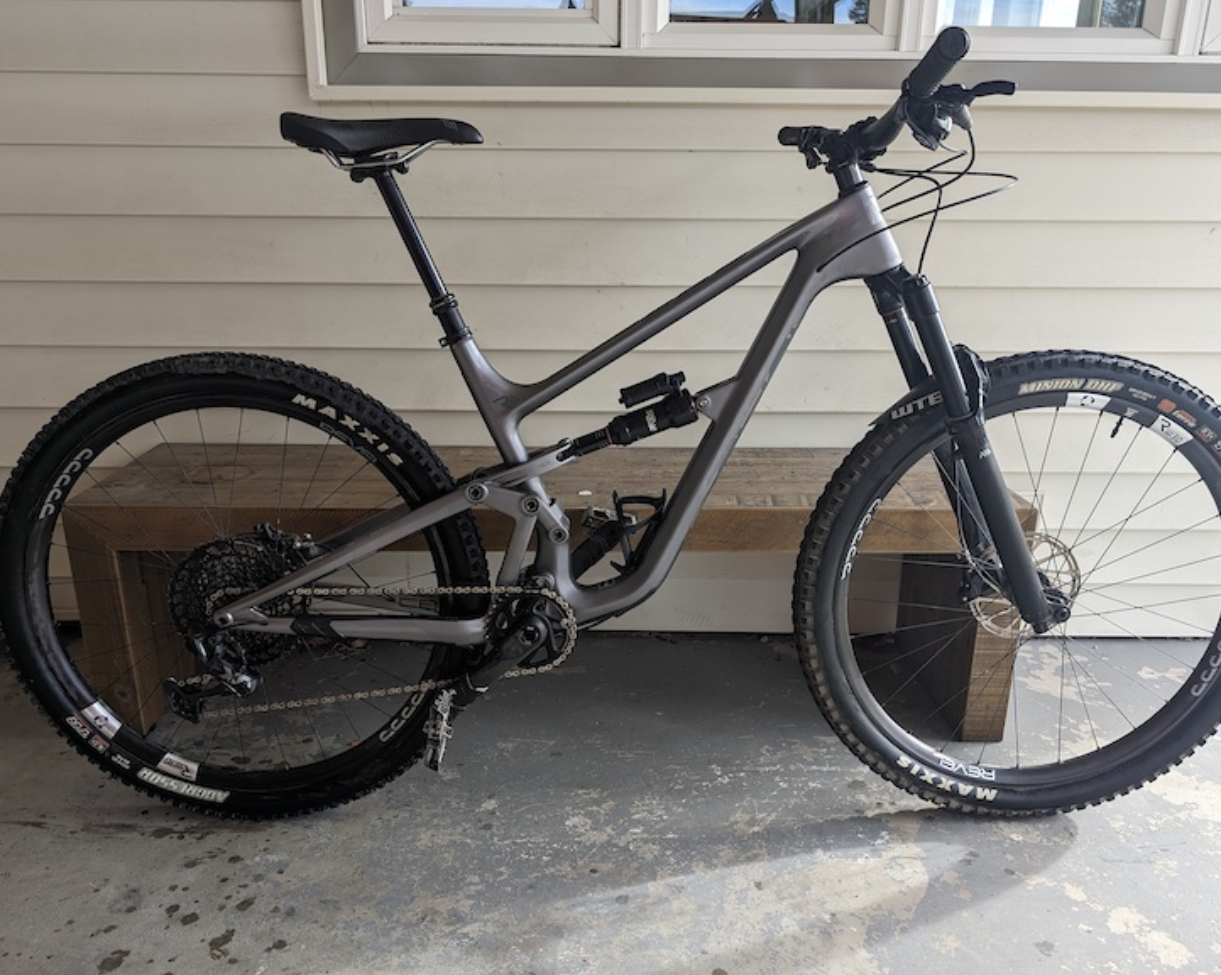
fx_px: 939
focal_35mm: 26
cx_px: 597
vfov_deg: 54.9
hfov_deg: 66.0
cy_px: 492
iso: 20
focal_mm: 6.9
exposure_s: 1/79.9
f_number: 1.68
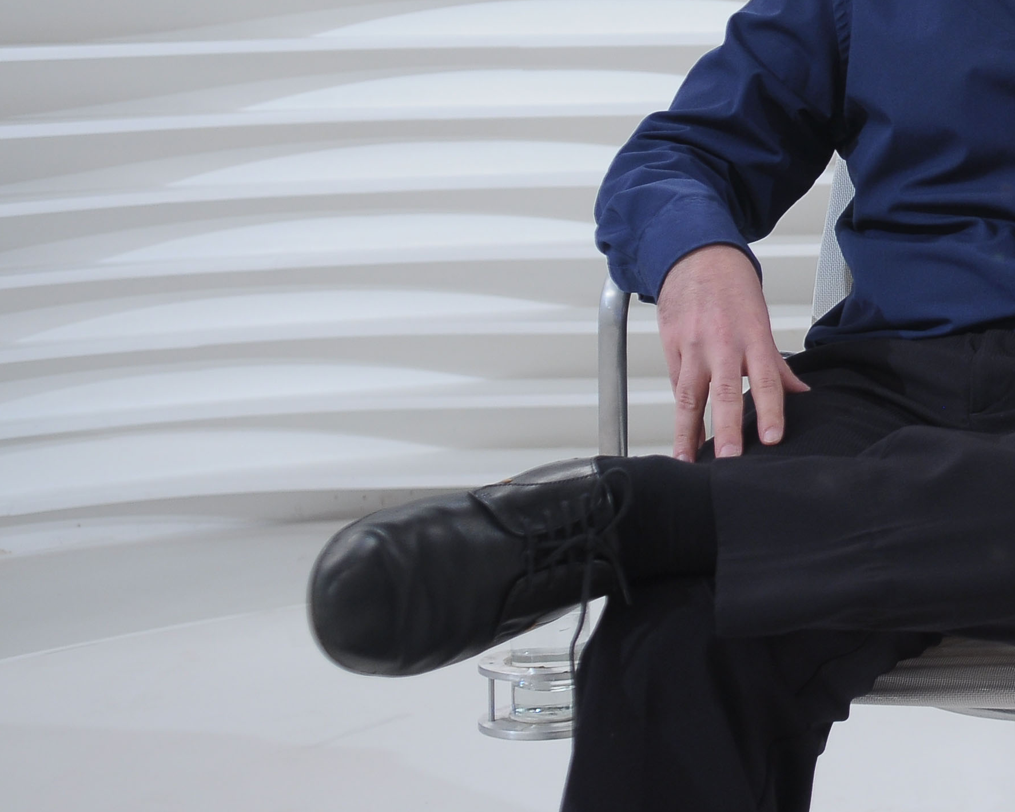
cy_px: 45
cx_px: 1056
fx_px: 2347
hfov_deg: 23.2
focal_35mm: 78
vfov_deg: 19.2
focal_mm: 23
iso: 200
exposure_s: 1/80
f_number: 2.8
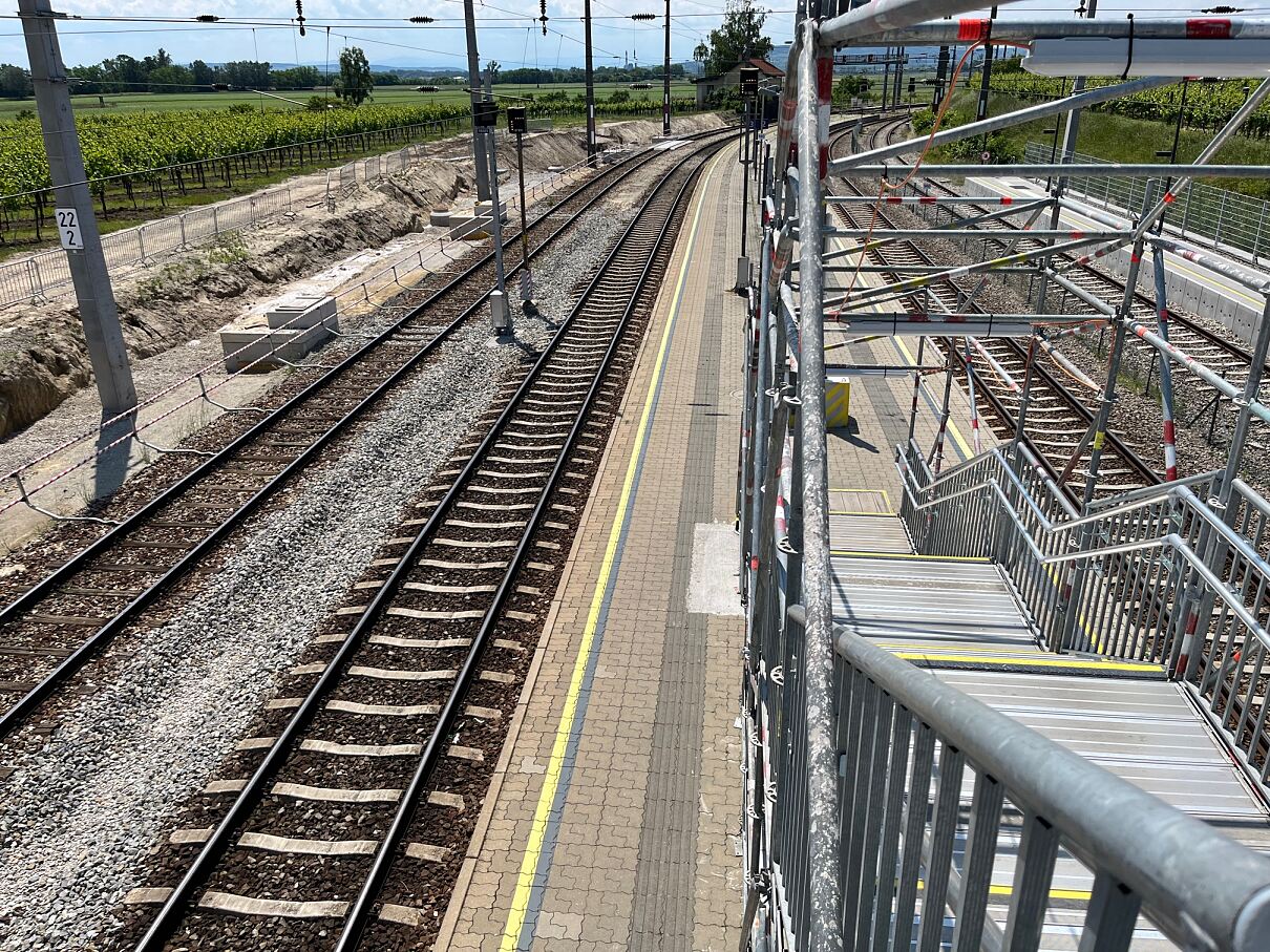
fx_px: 954
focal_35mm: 26
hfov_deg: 67.3
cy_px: 476
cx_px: 635
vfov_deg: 53.0
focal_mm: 5.1
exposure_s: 1/4484
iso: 50
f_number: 1.6
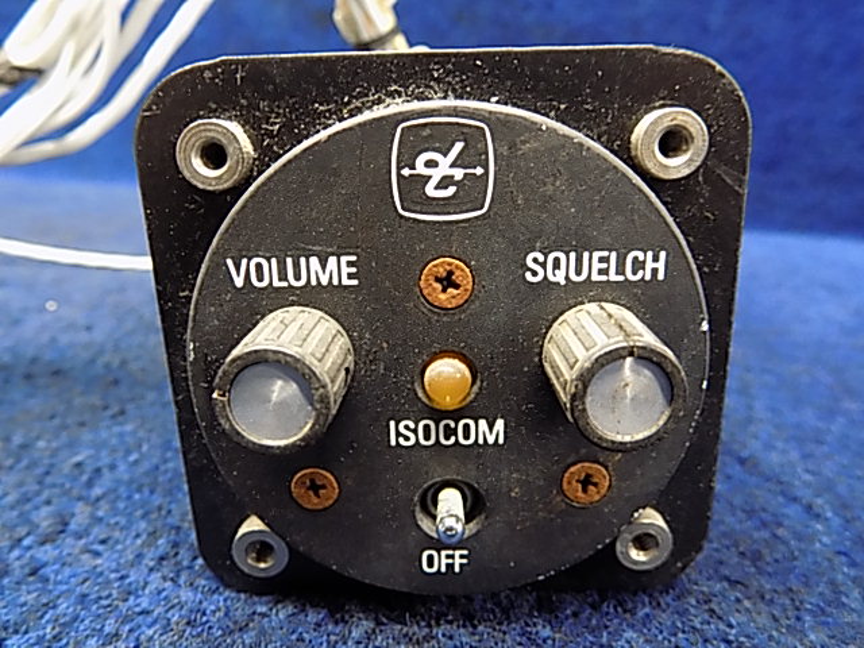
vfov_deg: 56.8
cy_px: 324
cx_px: 432
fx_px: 599
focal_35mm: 24
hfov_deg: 71.6
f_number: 3.1
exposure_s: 1/8
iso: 400
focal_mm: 4.3
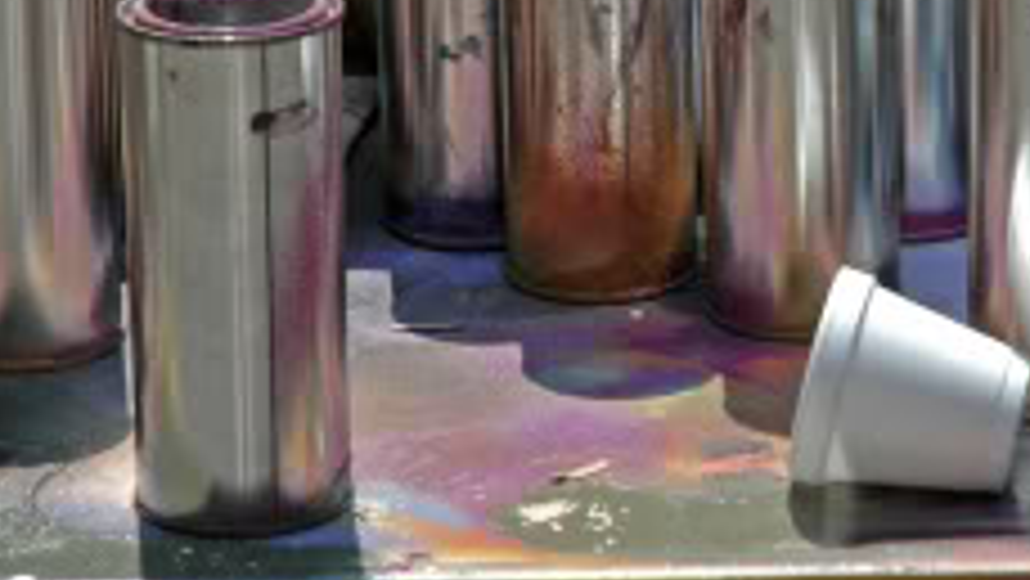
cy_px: -13
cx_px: 758
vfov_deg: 5.9
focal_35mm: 204
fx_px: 5573
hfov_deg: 10.5
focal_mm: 70
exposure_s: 1/400
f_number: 10
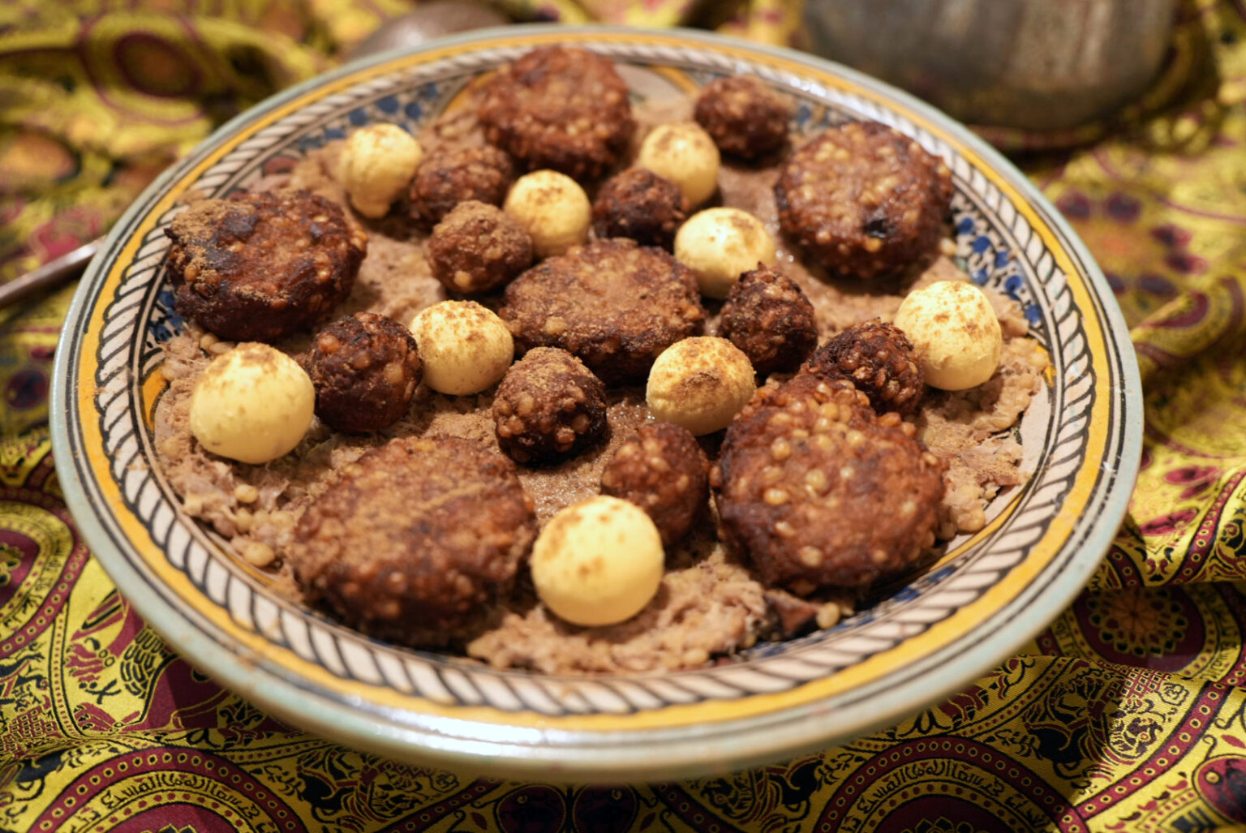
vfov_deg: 43.7
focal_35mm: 30
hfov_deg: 61.9
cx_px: 623
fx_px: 1039
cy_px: 416
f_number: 2.8
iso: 2000
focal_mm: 30
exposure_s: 1/30
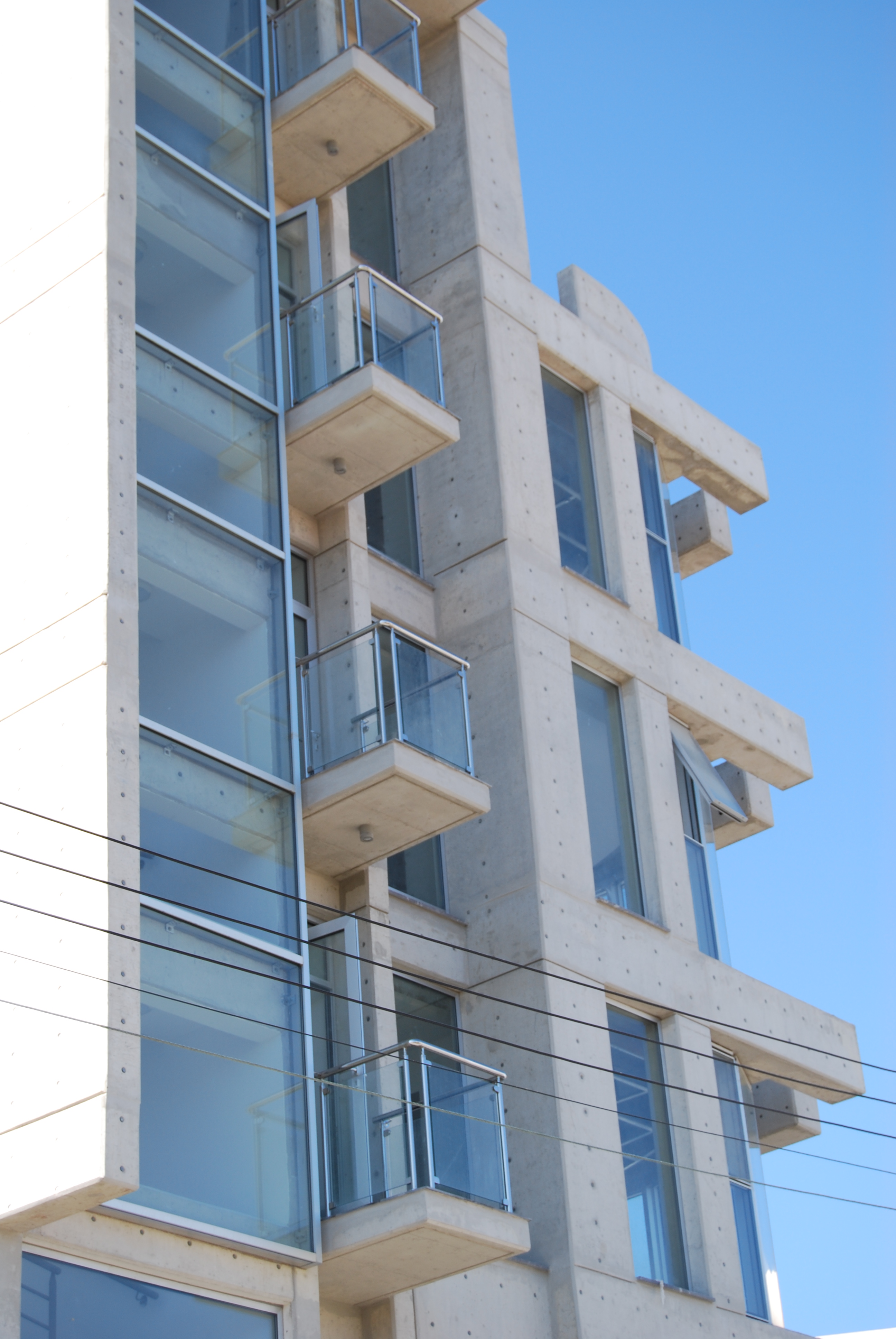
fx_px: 2513
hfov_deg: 20.2
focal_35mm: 68
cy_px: 670
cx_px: 448
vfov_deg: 29.8
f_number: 6.3
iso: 100
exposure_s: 1/160
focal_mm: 45
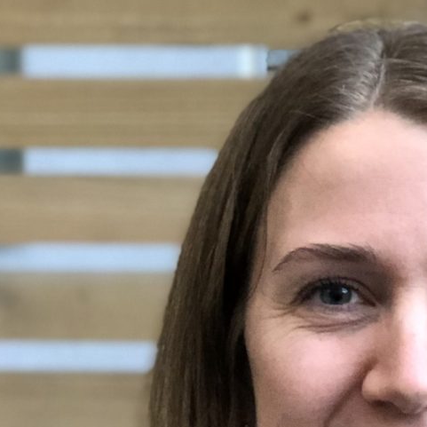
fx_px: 2805
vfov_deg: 8.6
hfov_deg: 8.6
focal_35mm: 201
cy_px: 462
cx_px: 505
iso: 400
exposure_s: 1/30
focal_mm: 6.6
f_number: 2.8
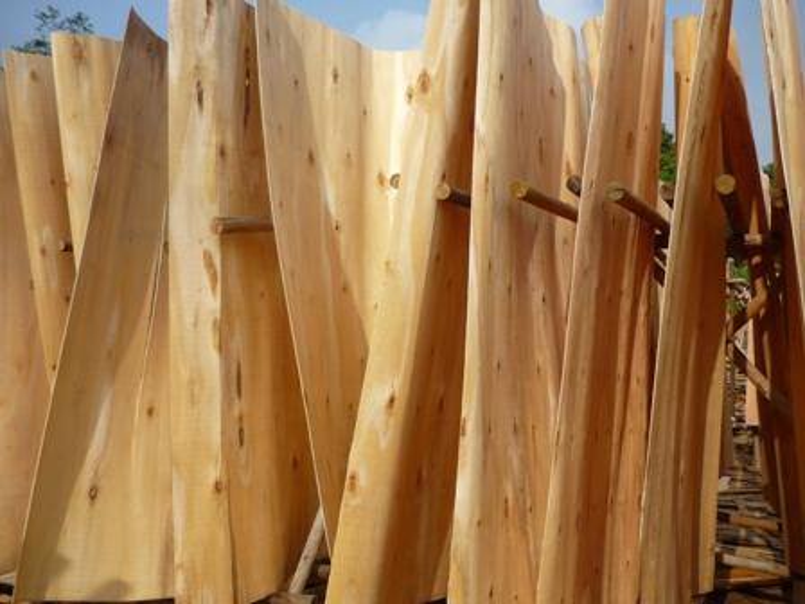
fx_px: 767
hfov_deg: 55.4
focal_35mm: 33
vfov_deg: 42.9
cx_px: 402
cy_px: 302
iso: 100
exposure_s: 1/250
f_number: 8
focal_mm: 5.5
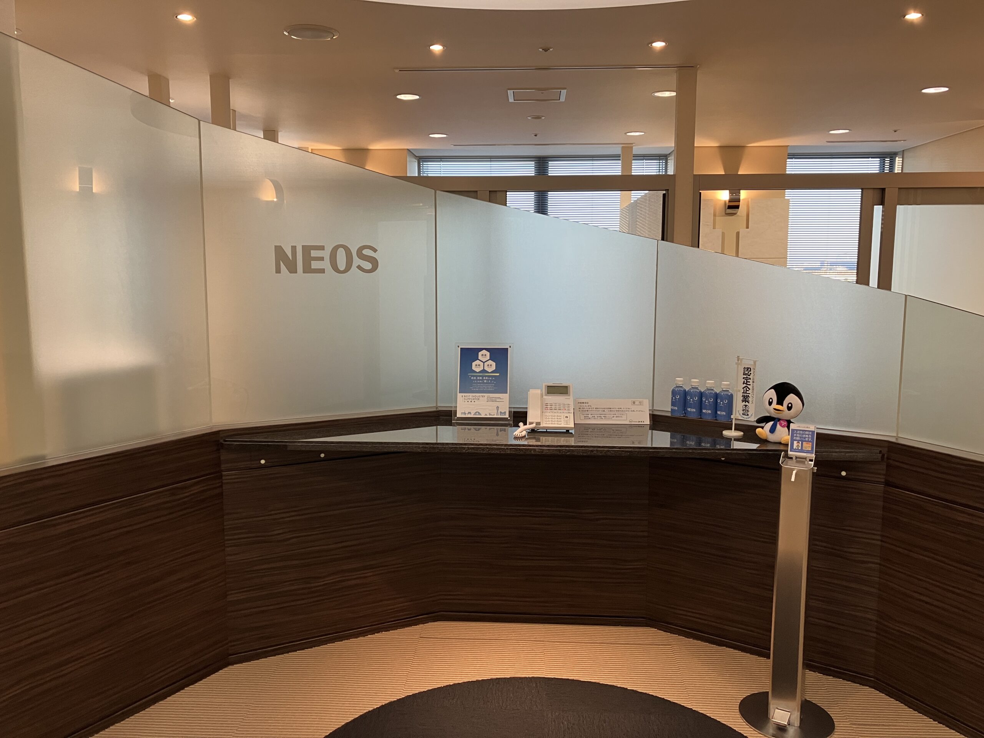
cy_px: 369
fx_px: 796
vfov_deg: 49.7
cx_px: 492
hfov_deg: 63.4
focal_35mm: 28
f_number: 1.8
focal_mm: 3.99
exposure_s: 1/60
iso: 80
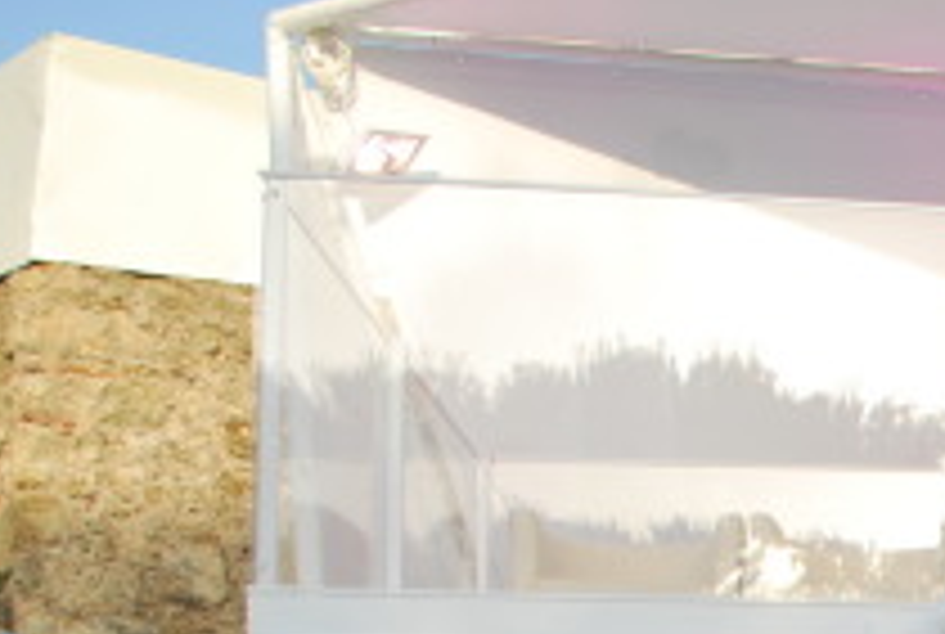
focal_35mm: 86
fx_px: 2262
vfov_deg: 14.7
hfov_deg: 20.6
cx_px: 1364
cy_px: 998
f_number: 6.3
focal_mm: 18
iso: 100
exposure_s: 1/200
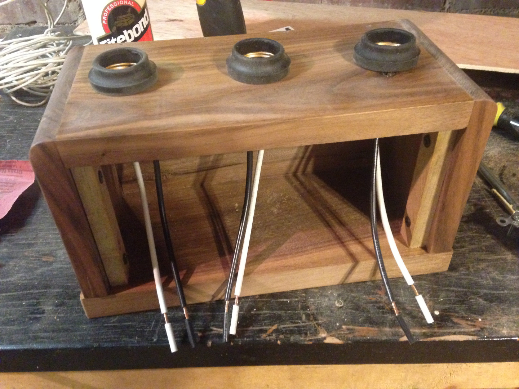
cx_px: 260
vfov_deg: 42.9
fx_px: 495
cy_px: 194
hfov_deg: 55.4
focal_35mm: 33
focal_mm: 4.12
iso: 800
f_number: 2.4
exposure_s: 1/15
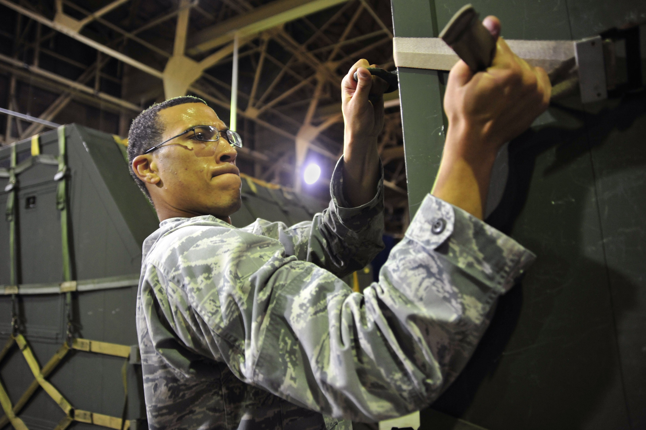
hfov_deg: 73.8
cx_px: 323
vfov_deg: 53.1
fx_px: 430
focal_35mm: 24
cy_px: 215
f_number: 2.8
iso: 2000
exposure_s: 1/100
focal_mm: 24
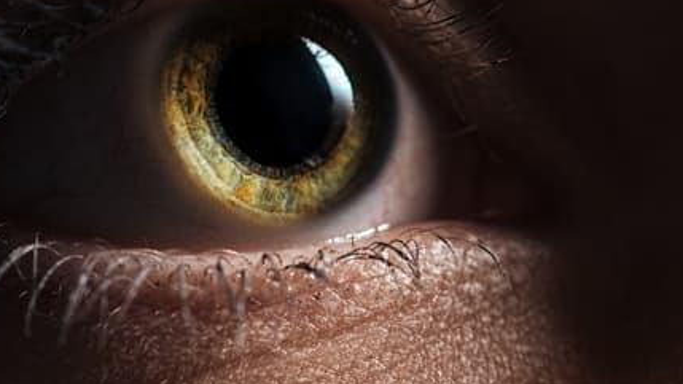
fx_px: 4182
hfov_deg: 9.3
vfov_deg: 5.3
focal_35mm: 231
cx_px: 137
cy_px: 207
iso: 160
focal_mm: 105
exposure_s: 1/160
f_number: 9
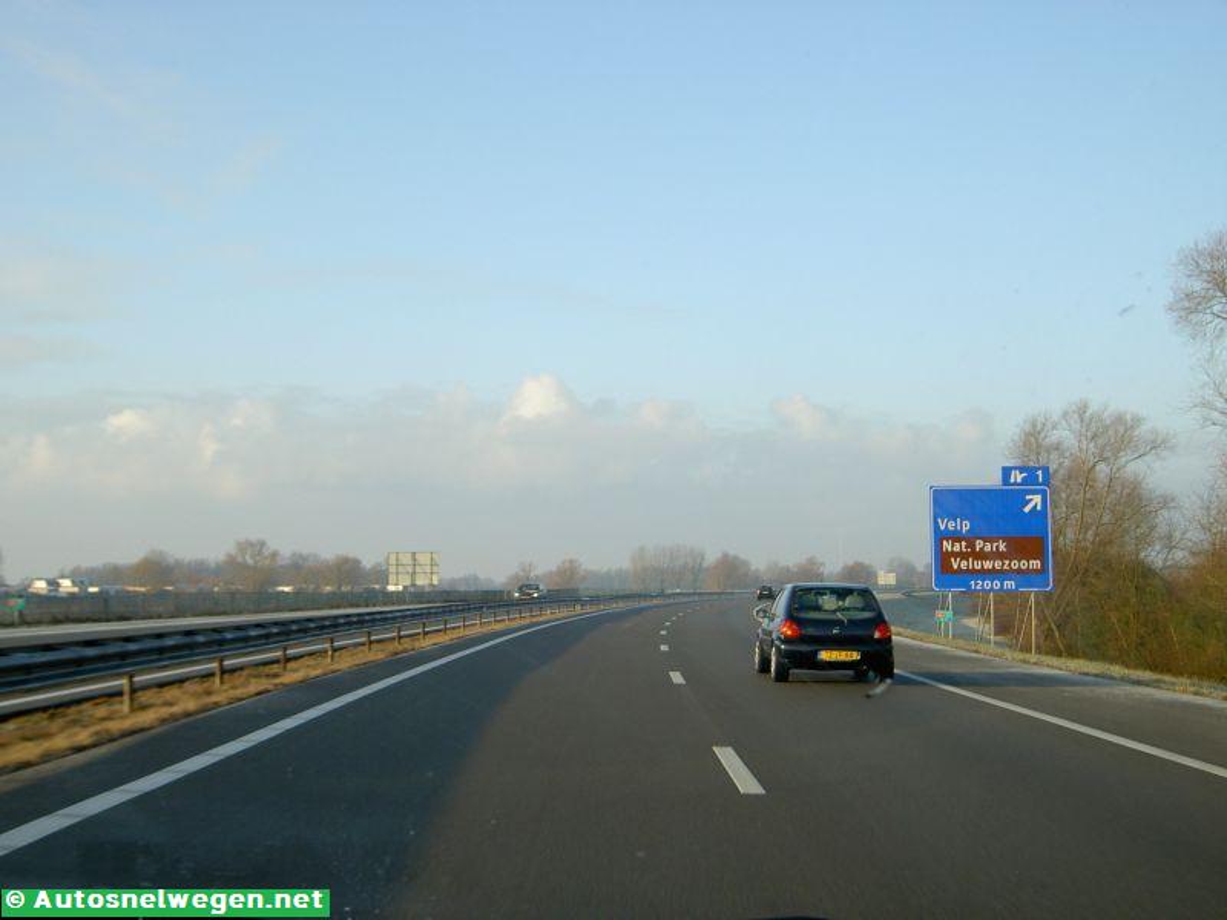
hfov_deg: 40.4
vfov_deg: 30.9
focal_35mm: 47
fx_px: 1666
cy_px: 460
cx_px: 614
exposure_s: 1/250
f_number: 3.4
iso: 50
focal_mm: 7.7
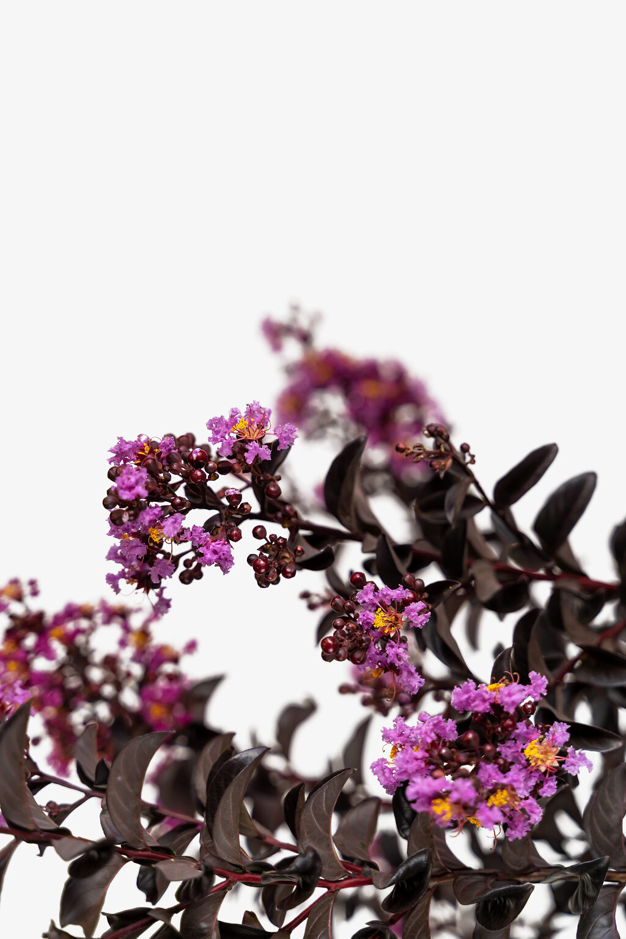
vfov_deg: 27.0
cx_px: 313
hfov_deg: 18.2
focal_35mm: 75
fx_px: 1956
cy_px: 470
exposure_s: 1/200
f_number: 3.5
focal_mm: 75
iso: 500
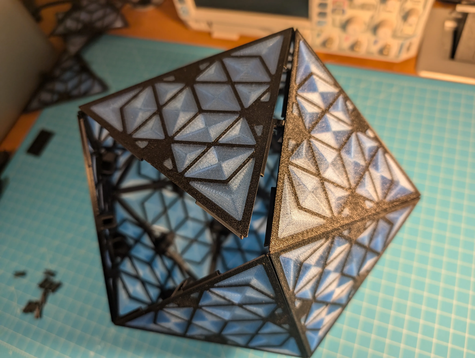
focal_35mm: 24
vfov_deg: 56.9
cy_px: 179
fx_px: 330
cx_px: 238
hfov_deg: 71.5
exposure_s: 1/66.8
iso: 18
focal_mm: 6.9
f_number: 1.68
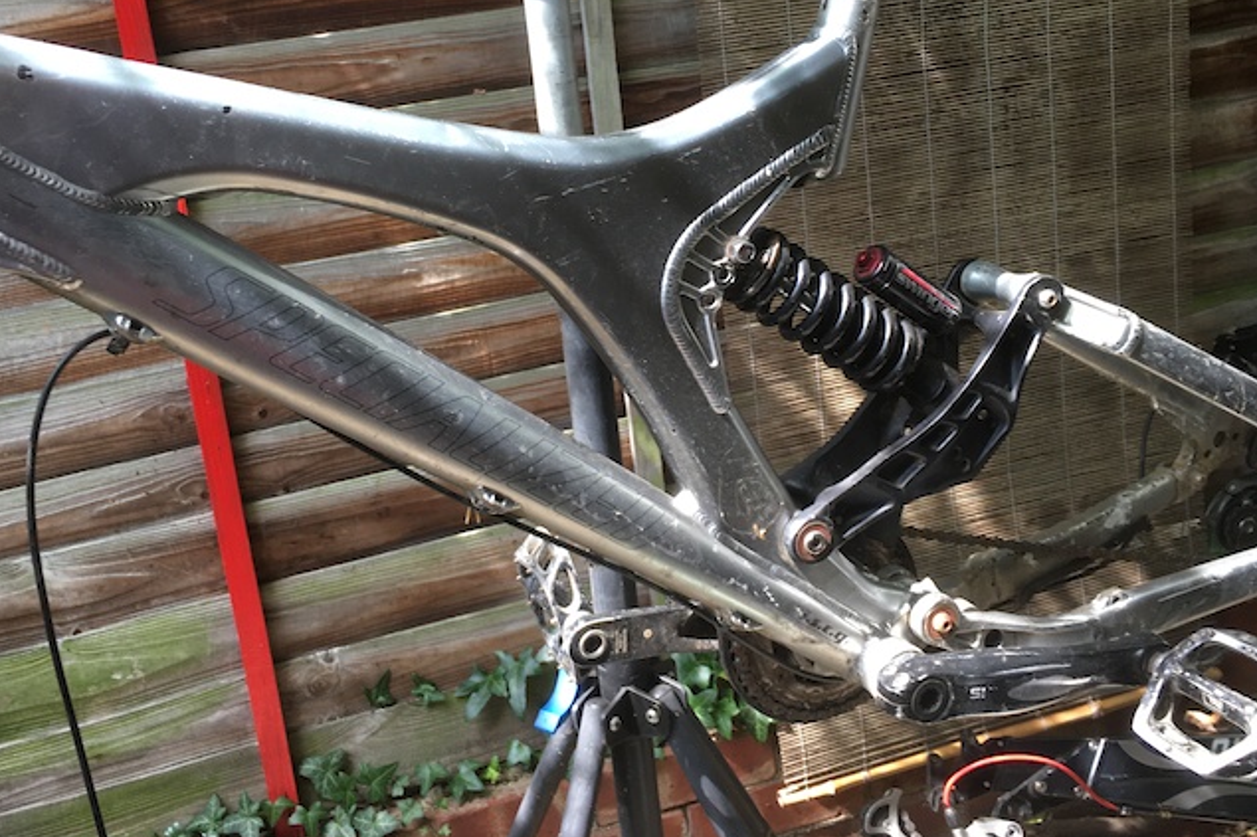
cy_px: 281
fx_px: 1326
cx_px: 614
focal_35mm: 38
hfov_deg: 50.7
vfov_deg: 34.7
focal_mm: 4.15
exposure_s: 1/100
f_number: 2.2
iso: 40
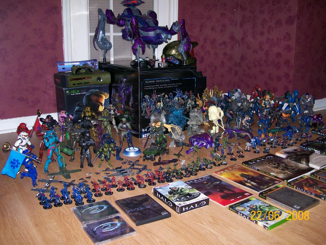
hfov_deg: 51.3
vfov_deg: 39.7
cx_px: 163
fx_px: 339
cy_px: 122
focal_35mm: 36
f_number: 2.7
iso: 140
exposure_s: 1/64
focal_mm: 6
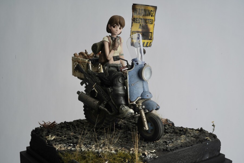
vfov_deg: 27.0
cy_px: 82
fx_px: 339
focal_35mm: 50
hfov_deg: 39.6
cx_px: 122
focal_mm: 50
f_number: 16
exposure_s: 1/125
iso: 50
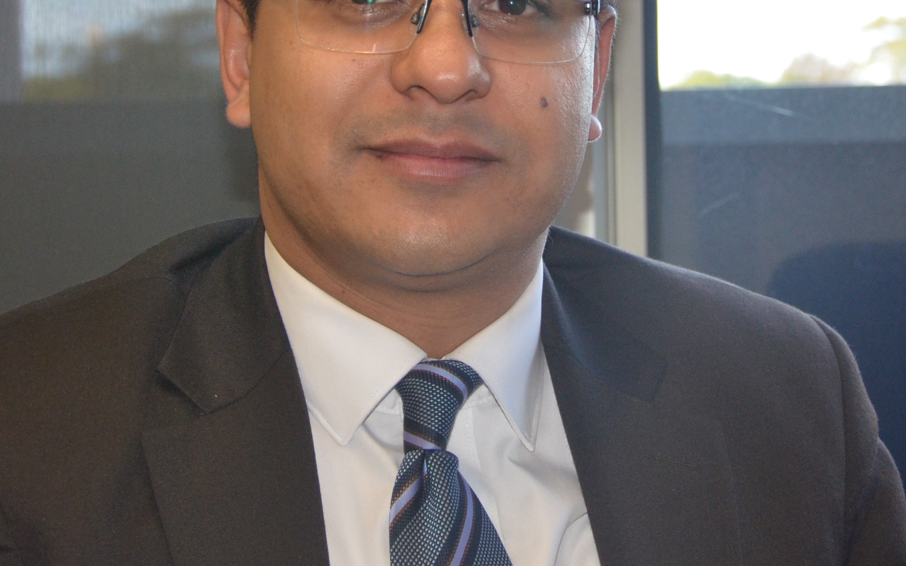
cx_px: 462
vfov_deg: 10.5
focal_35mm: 124
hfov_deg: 16.8
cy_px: 55
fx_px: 3062
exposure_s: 1/200
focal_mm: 40
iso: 1000
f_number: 5
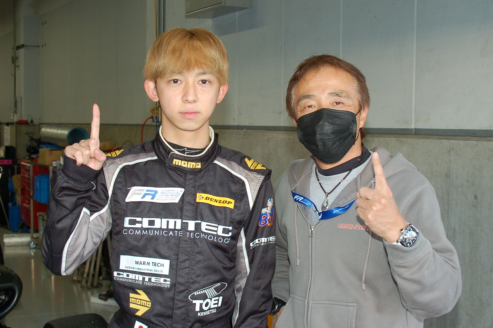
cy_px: 164
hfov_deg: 46.4
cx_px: 246
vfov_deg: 31.9
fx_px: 575
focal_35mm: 42
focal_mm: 28
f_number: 4.8
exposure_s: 1/90
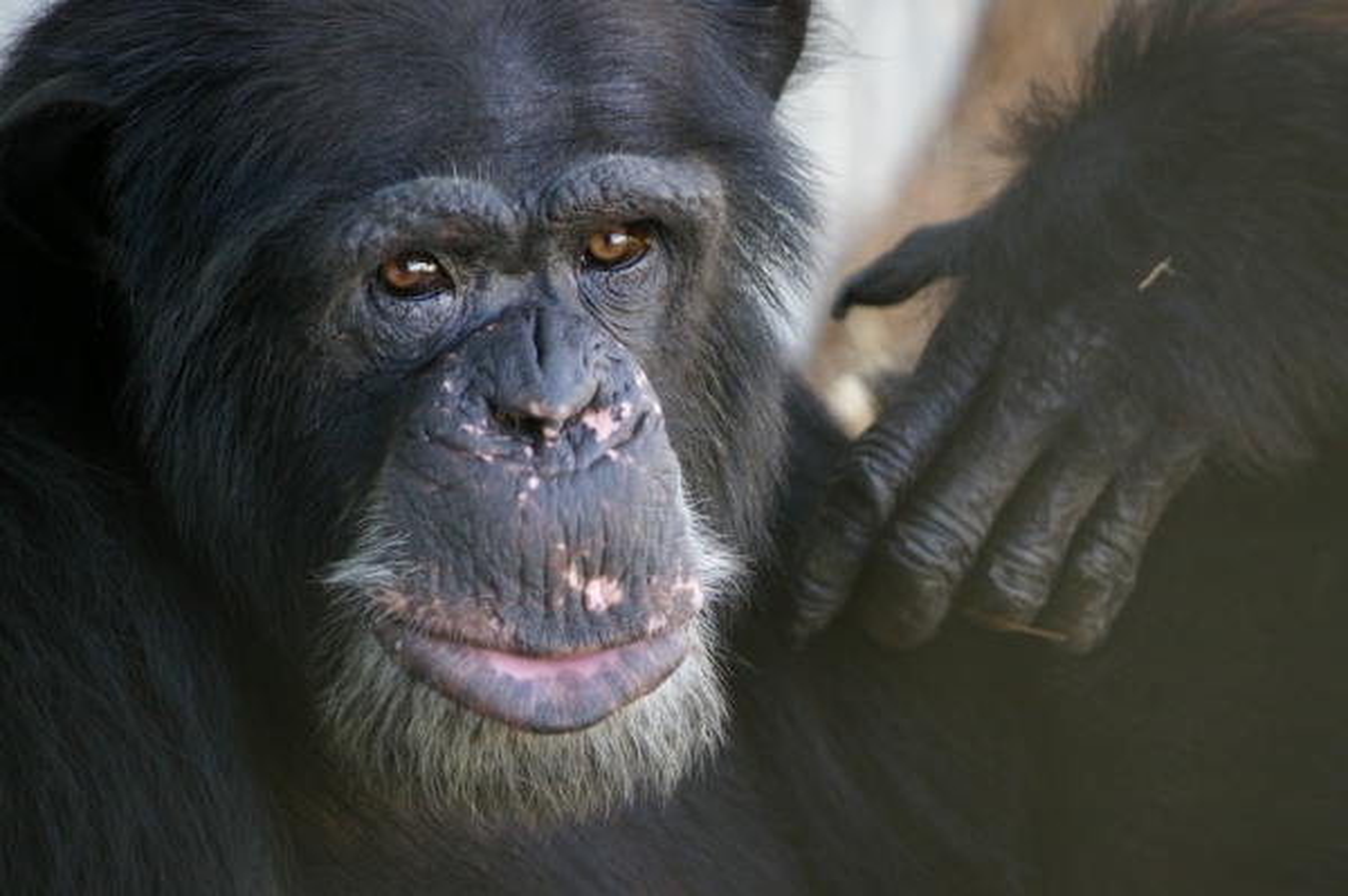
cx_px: 674
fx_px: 7015
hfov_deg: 11.0
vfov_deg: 7.3
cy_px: 448
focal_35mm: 188
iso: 800
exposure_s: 1/90
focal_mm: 125
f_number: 4.5
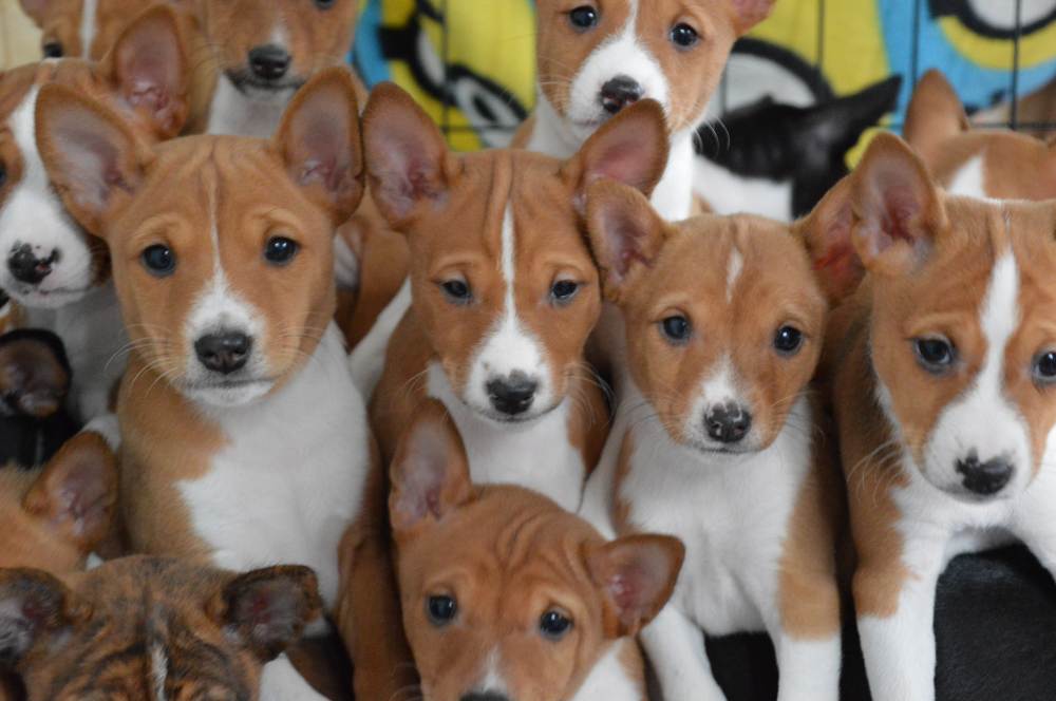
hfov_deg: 28.1
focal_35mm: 72
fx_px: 2109
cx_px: 528
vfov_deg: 18.9
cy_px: 350
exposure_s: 1/50
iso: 3200
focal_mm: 48
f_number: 4.8
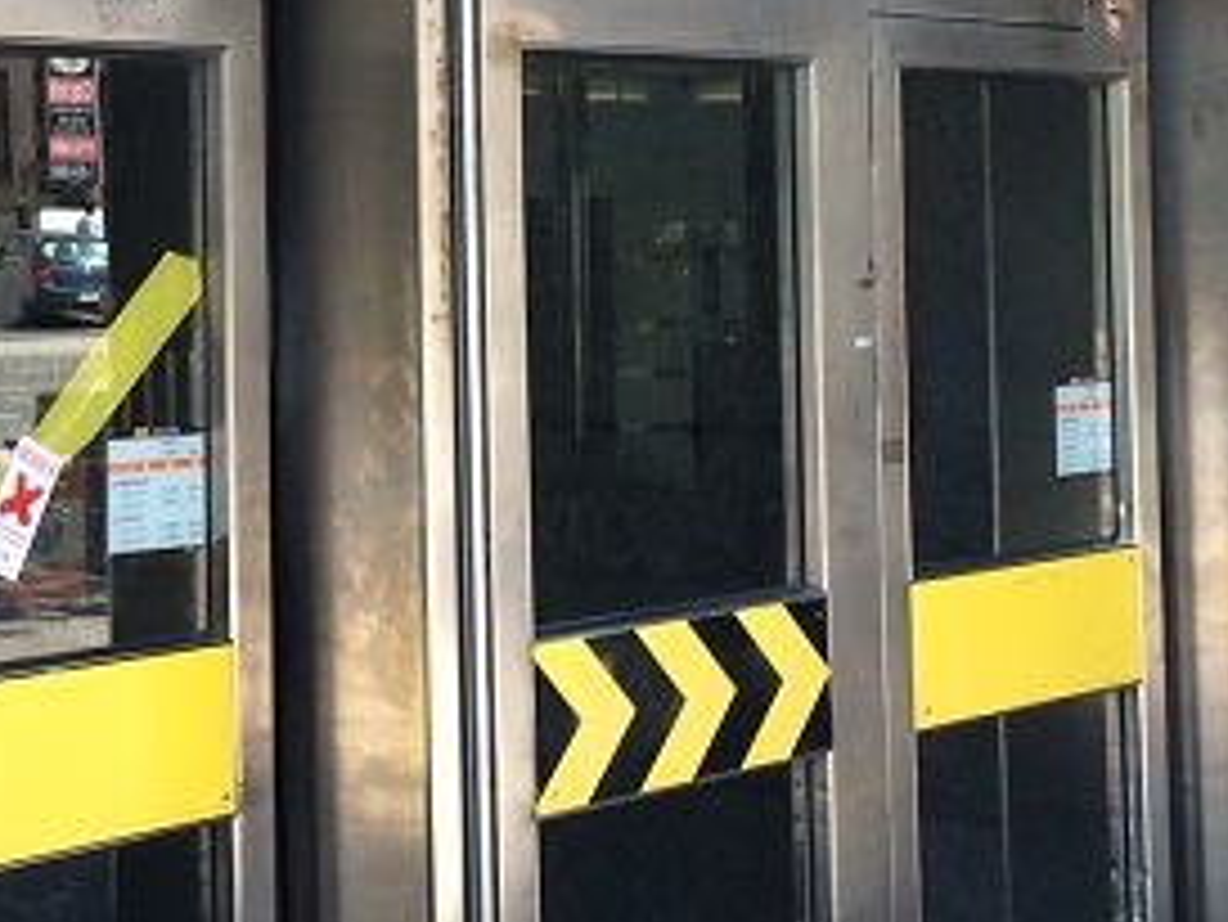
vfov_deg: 18.5
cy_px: 157
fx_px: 2804
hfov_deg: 24.1
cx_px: 148
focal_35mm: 79
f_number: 2.2
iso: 32
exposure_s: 1/158
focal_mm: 4.12
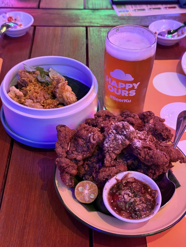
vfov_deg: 39.7
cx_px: 93
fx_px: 344
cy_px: 124
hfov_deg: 30.3
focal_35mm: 48
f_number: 1.78
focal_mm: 6.76
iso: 500
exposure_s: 1/30
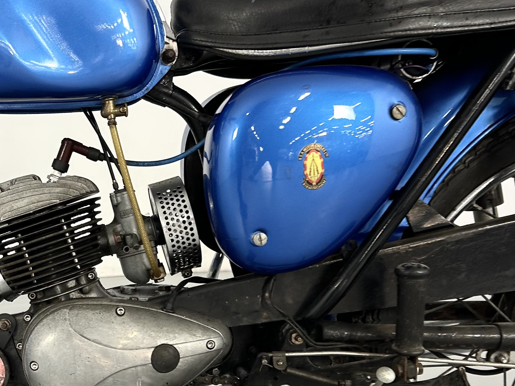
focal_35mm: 40
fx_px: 595
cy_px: 296
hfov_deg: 45.5
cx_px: 142
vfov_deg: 35.1
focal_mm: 6.86
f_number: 1.78
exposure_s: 1/50
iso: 200
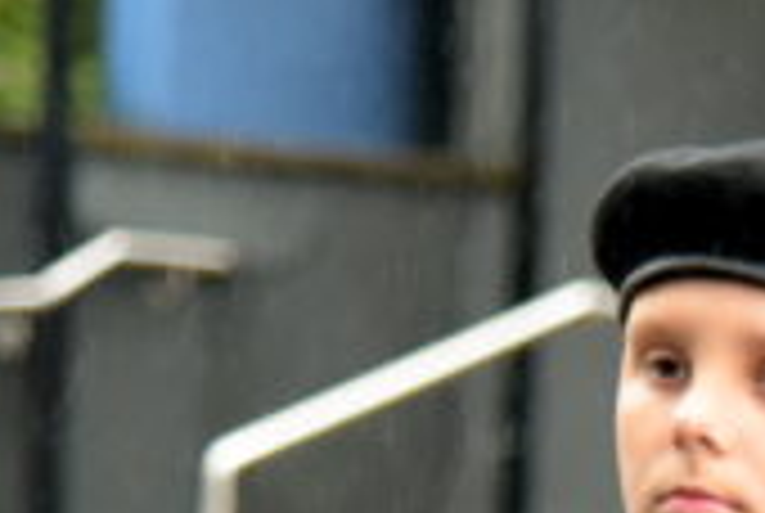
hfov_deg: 4.5
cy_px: 1377
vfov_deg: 3.0
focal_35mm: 451
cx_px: 1786
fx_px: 9600
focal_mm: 75
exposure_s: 1/160
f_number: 4
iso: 1000
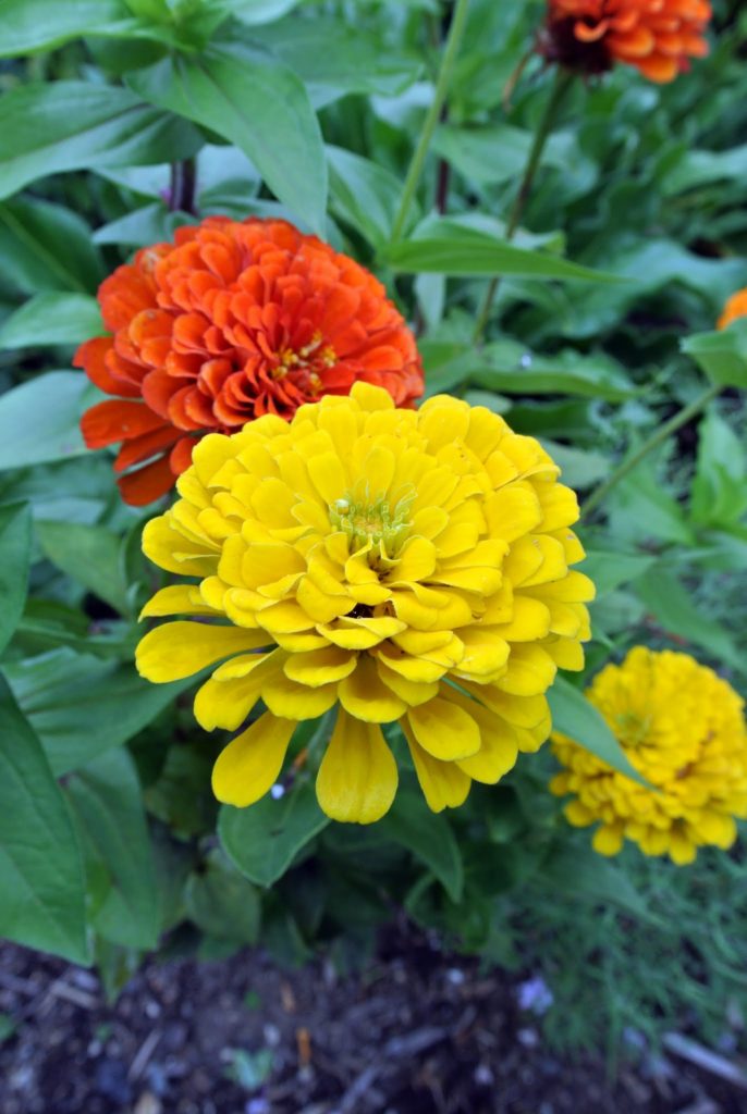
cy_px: 557
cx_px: 374
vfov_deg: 53.1
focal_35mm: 36
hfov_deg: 37.0
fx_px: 1117
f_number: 5.6
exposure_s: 1/200
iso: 100
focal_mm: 13.6
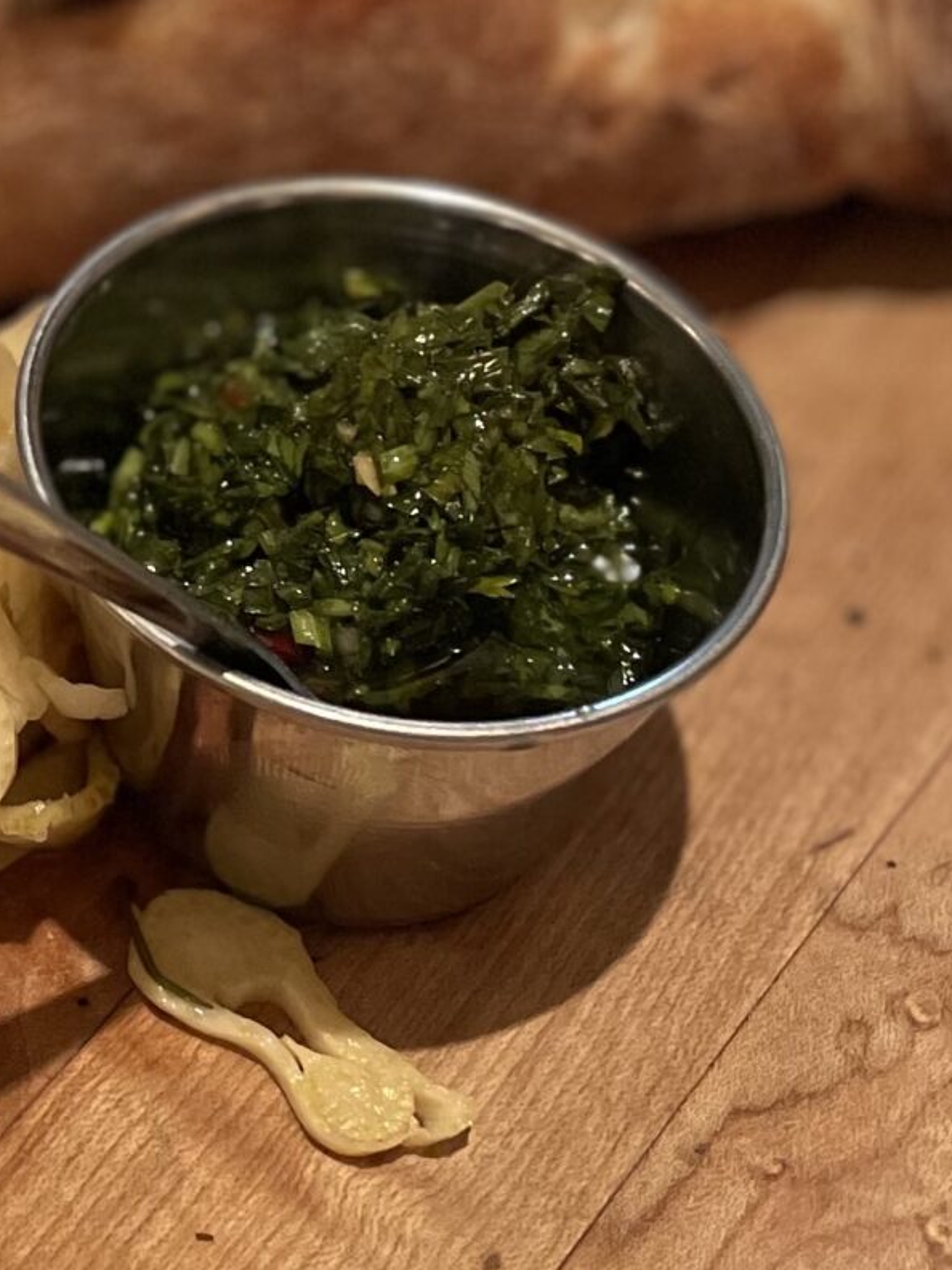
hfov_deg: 16.5
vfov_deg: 22.7
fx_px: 3080
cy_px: 141
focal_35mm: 84
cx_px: -306
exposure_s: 1/60
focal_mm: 4.2
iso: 320
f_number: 1.6
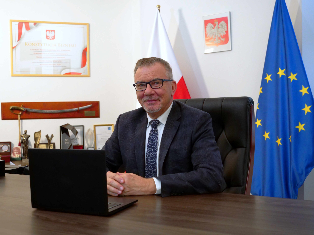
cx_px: 157
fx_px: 399
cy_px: 118
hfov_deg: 42.9
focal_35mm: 44
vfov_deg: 32.9
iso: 1600
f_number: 3.3
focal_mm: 22
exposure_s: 1/60
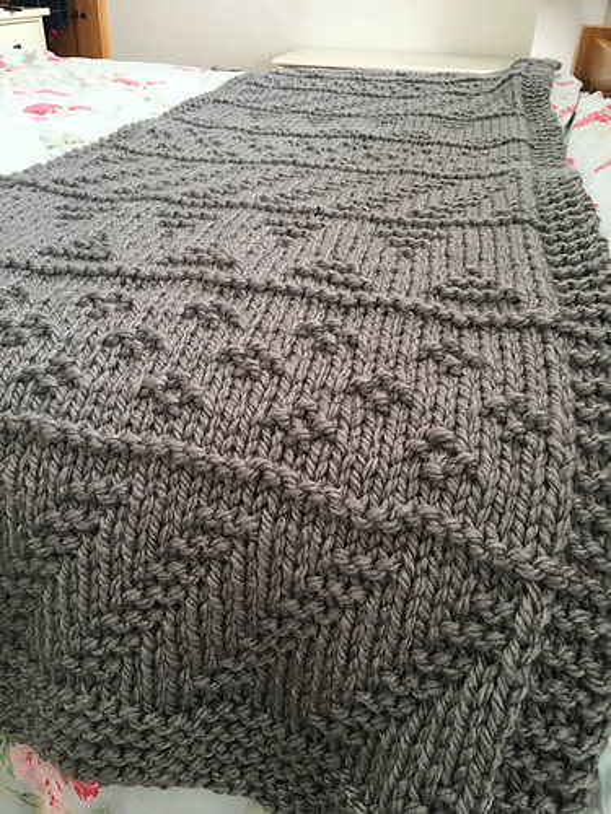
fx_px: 682
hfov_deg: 48.2
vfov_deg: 61.7
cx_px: 306
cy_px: 407
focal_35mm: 29
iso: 50
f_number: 2.2
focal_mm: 4.15
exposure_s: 1/33
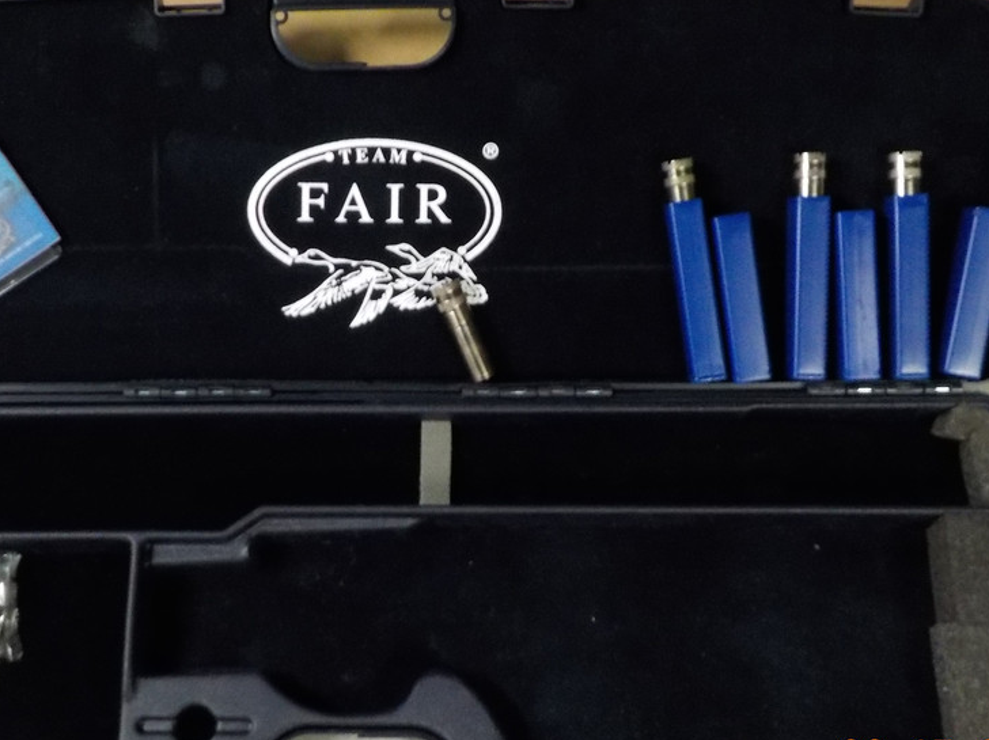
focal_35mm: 44
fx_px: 1256
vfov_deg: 32.8
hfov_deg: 42.8
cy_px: 323
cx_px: 407
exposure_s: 1/15
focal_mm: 4.1
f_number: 3.3
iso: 640
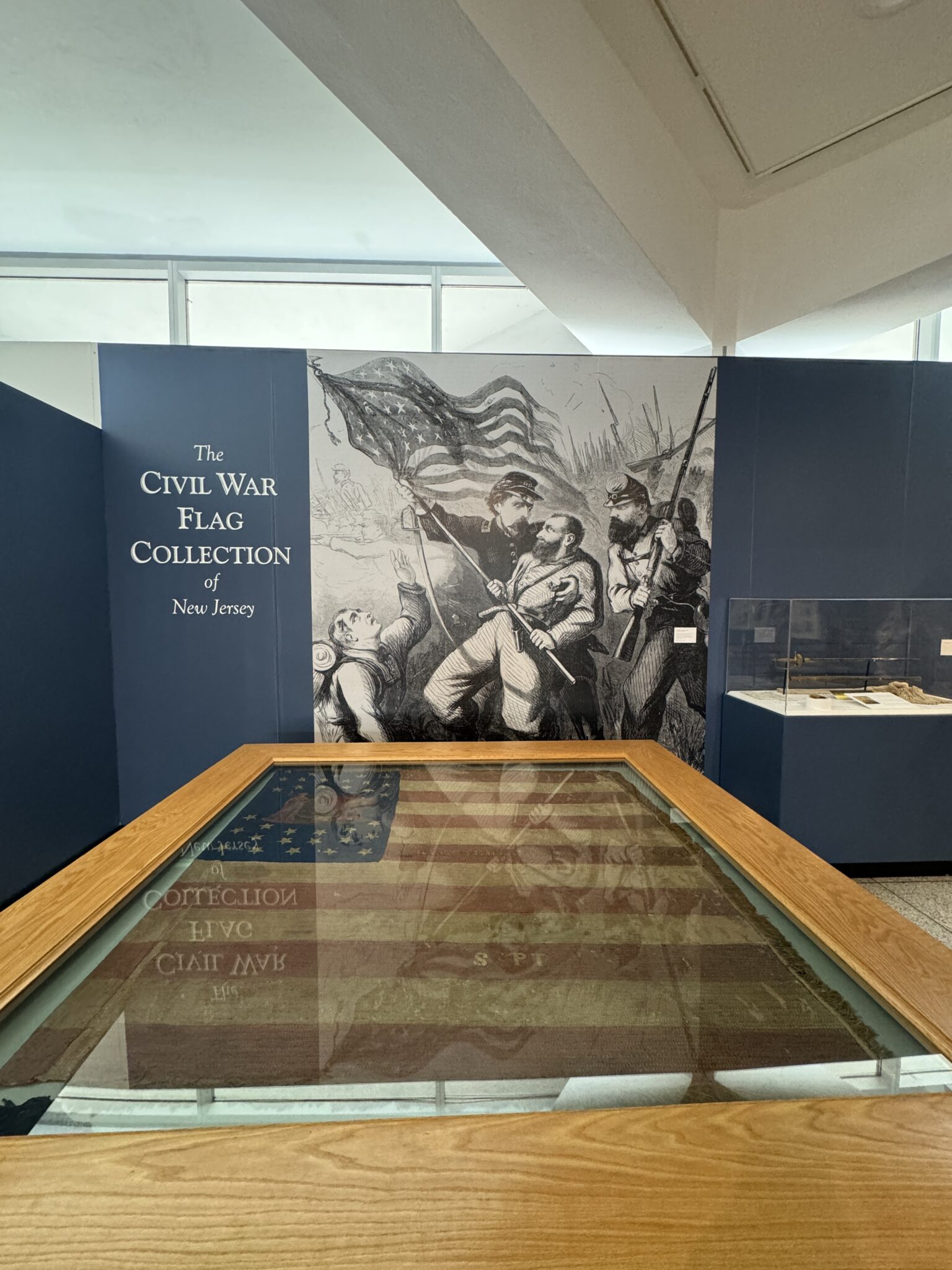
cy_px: 635
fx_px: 513
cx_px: 476
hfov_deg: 85.7
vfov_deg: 102.1
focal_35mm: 14
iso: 500
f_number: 2.2
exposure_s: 1/60
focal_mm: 2.22
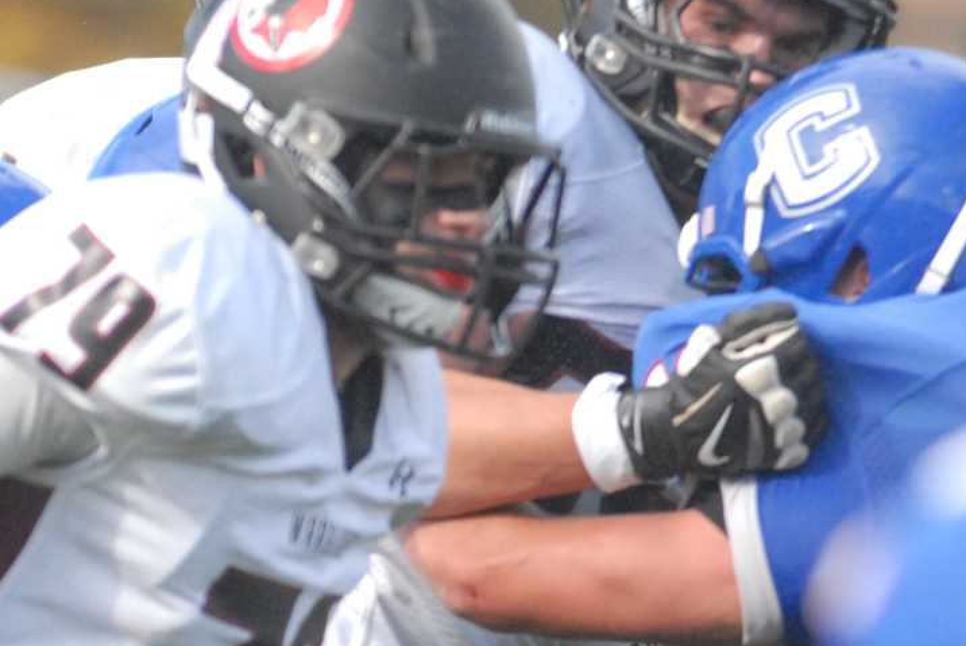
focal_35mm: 858
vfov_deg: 1.6
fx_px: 23046
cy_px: 743
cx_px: 130
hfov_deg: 2.4
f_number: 2.8
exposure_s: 1/3200
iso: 1250
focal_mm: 200
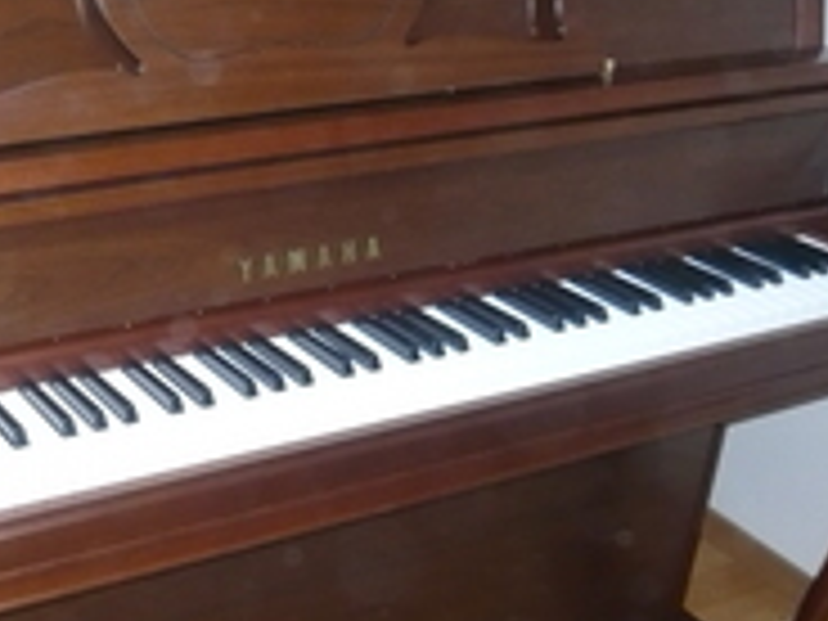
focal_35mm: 61
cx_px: 225
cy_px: 513
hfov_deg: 31.2
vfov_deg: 23.6
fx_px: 1459
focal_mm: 4.6
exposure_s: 1/30
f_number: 2.8
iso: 200
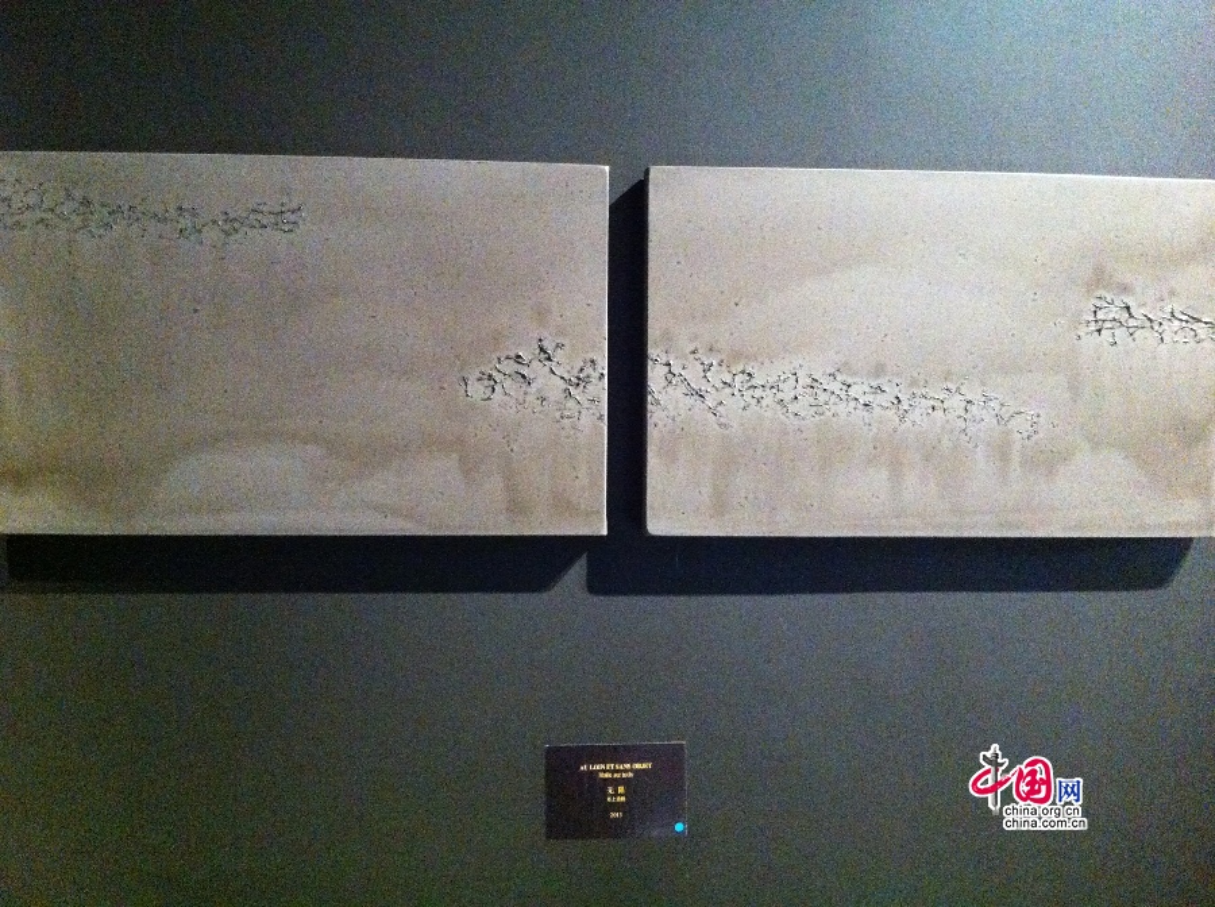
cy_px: 454
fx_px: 1227
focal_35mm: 35
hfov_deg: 52.7
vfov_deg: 40.6
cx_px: 608
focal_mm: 3.85
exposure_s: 1/15
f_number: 2.8
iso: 1000
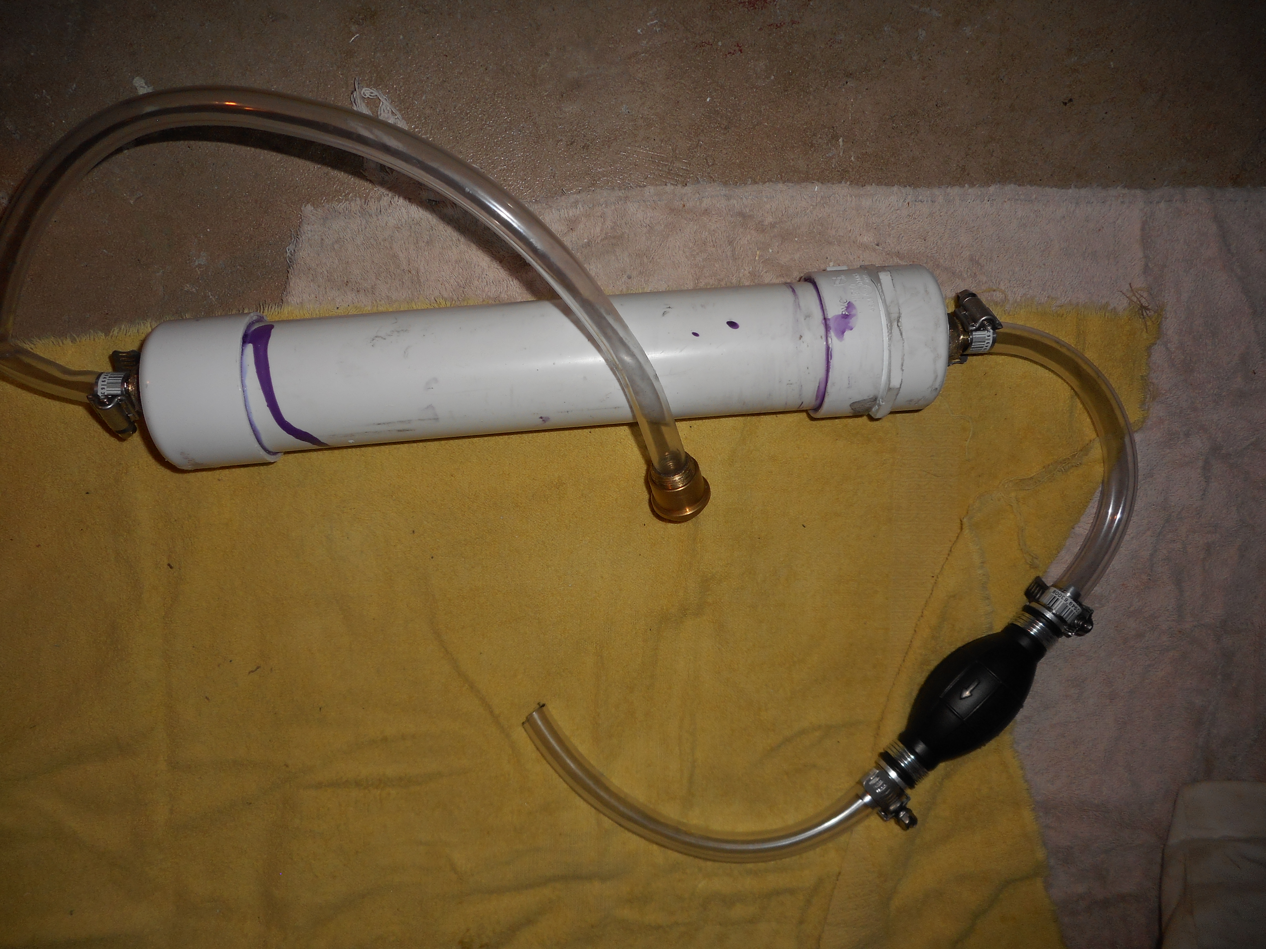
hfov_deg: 69.4
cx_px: 633
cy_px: 474
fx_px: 914
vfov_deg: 54.9
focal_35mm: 25
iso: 80
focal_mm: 4.5
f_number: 3.7
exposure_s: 1/25
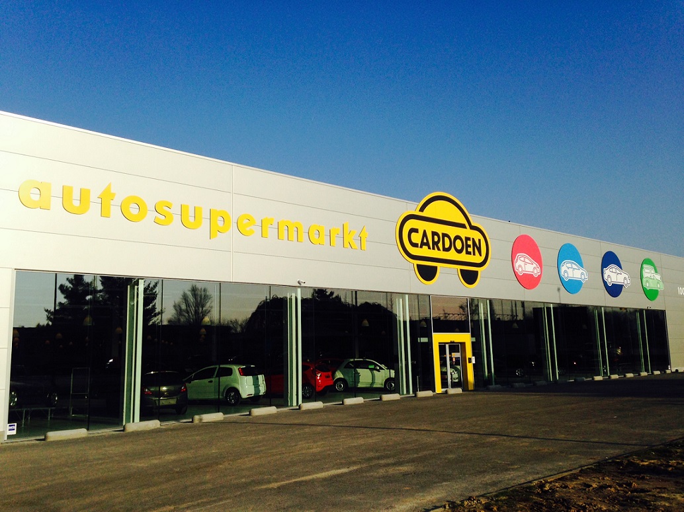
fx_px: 652
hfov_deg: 55.4
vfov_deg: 42.9
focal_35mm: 33
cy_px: 256
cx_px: 342
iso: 50
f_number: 2.4
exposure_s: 1/3012
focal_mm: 4.12
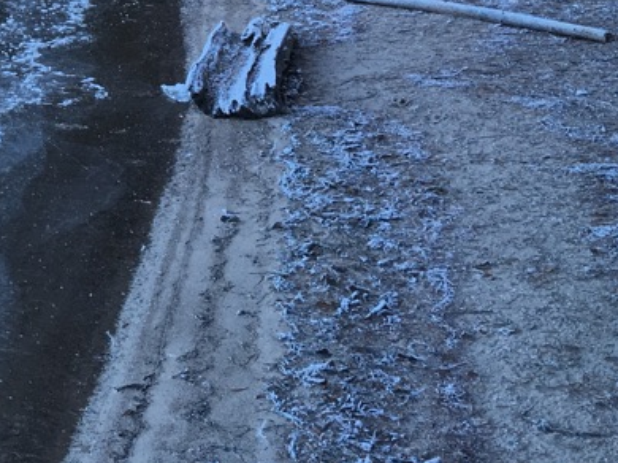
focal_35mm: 90
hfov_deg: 19.6
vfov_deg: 15.1
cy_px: -247
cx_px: -236
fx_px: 1606
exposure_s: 1/100
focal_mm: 4.15
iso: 32
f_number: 2.2
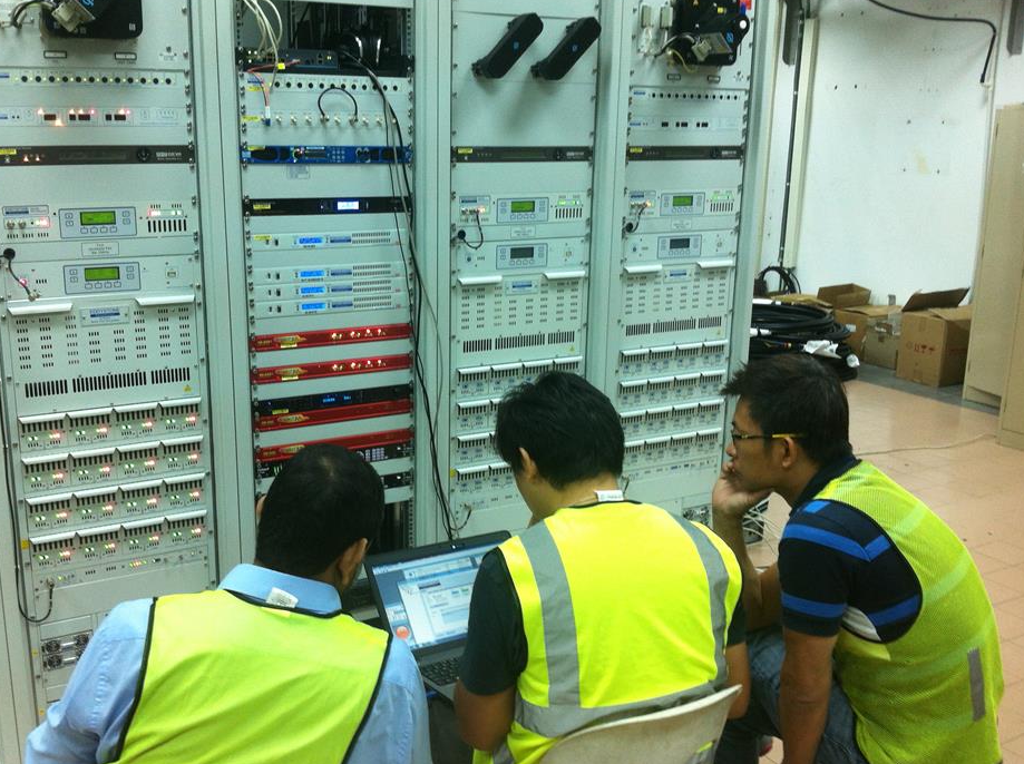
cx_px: 468
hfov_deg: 47.9
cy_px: 410
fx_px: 1152
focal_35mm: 39
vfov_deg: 36.7
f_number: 2.8
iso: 80
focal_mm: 3.85
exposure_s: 1/15
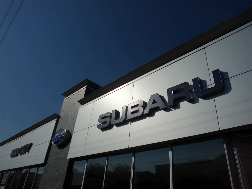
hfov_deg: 67.3
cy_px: 94
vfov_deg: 53.1
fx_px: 189
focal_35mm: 26
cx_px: 126
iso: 64
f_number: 8
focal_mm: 4.6
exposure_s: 1/1000
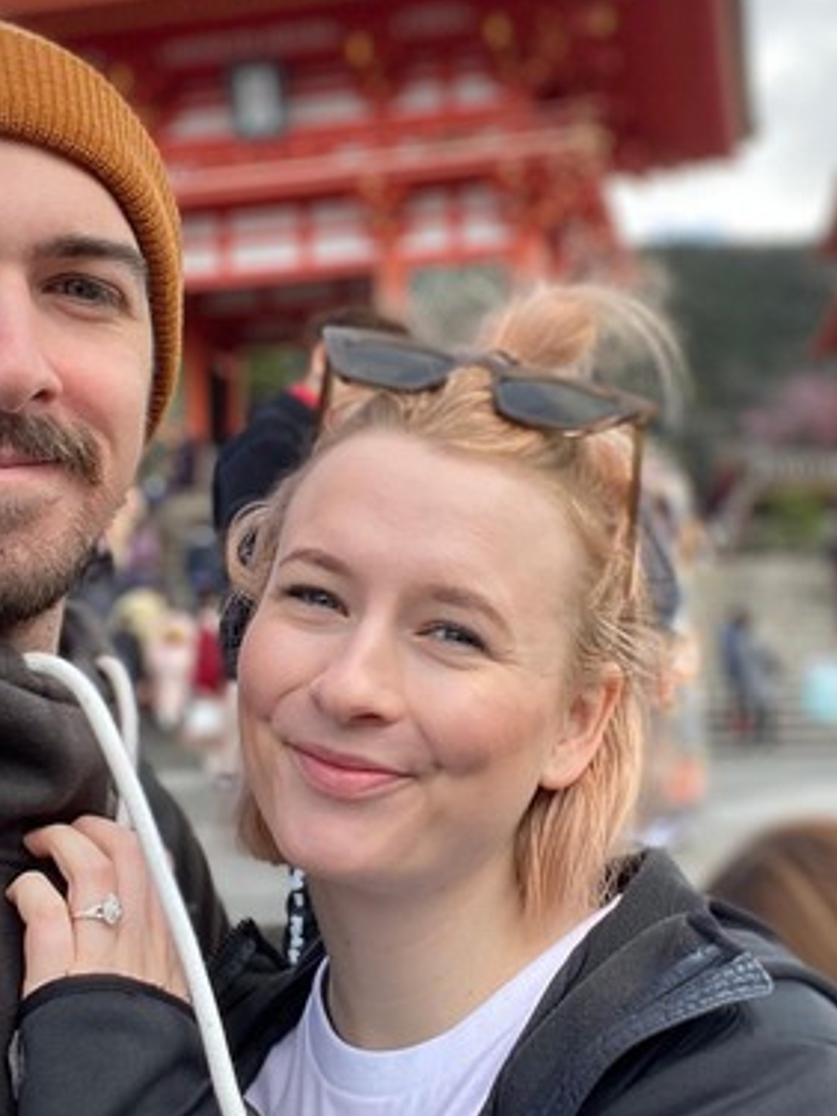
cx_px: 374
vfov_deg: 37.5
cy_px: 552
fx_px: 1644
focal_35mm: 51
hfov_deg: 28.5
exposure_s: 1/208
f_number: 2.2
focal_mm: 2.71
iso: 25
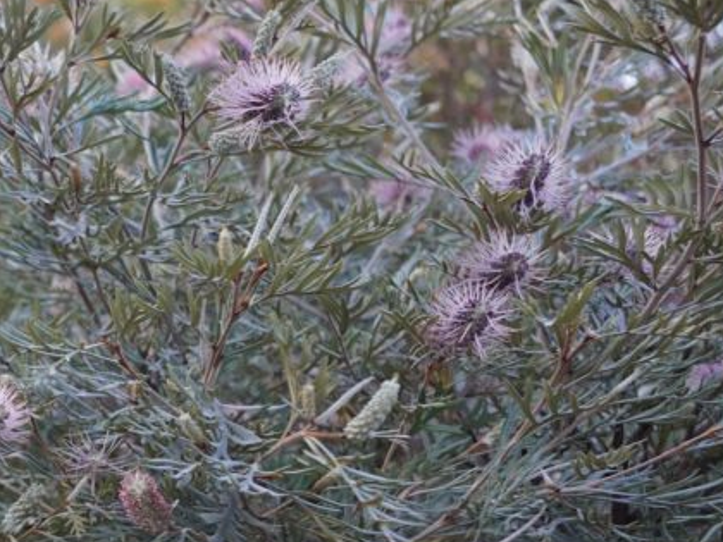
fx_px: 1713
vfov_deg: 17.8
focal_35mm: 82
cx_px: -57
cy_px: 434
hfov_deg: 22.6
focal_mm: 35
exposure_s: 1/200
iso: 400
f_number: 3.2
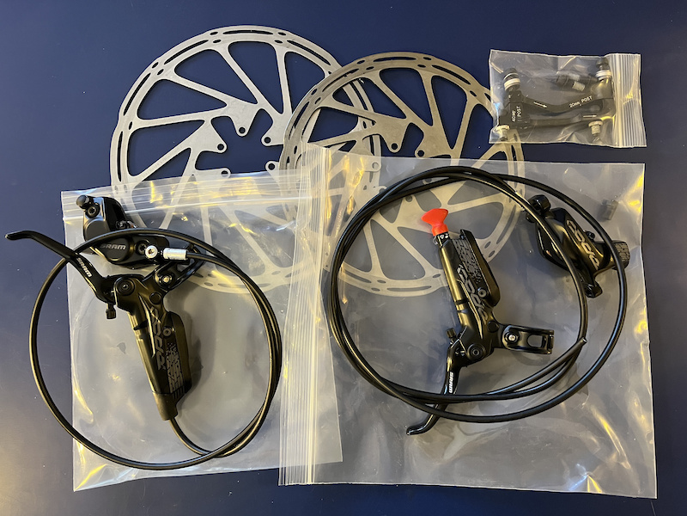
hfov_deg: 67.3
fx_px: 516
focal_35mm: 26
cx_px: 344
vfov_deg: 53.1
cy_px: 258
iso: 500
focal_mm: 5.1
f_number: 1.6
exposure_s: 1/40
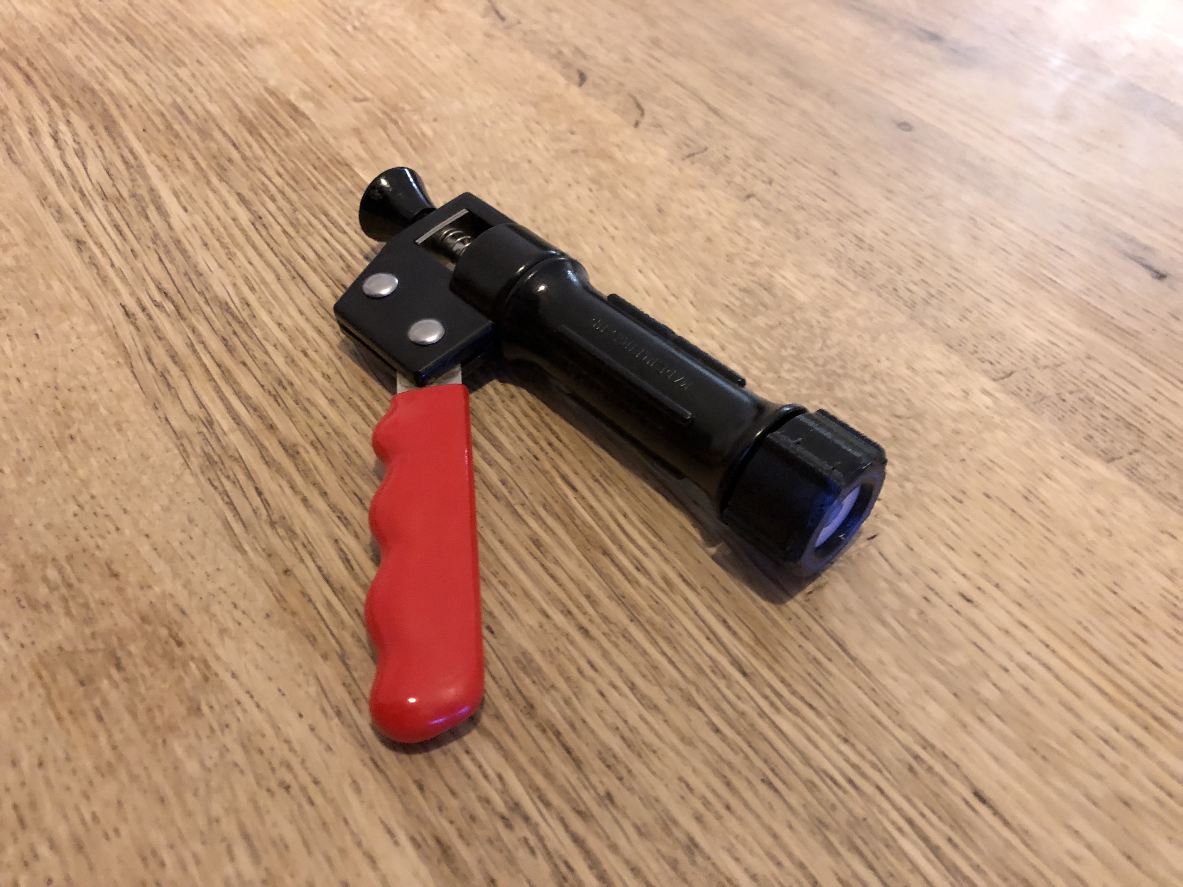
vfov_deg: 49.7
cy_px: 444
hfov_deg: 63.4
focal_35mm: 28
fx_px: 957
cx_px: 592
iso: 200
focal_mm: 4
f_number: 1.8
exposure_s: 1/4
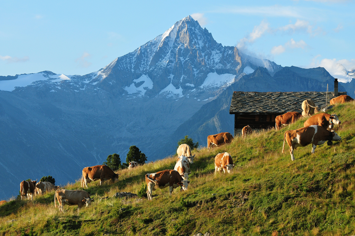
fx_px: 1271
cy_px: 118
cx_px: 178
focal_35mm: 129
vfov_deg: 10.6
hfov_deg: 15.9
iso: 320
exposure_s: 1/100
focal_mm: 86
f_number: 6.3
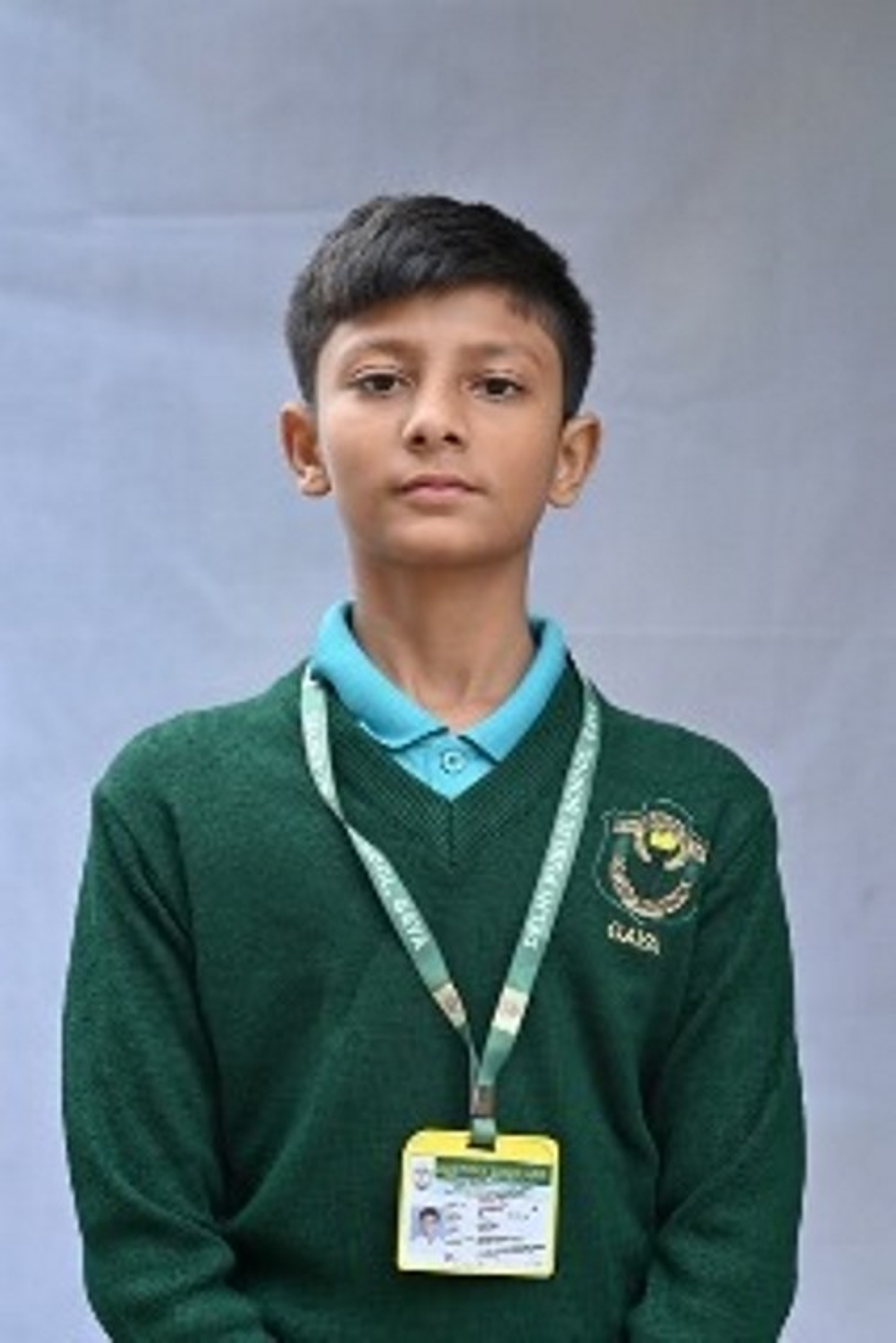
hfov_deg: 16.6
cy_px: 672
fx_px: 3077
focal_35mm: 82
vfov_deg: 24.6
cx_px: 448
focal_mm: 55
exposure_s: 1/80
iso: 200
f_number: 5
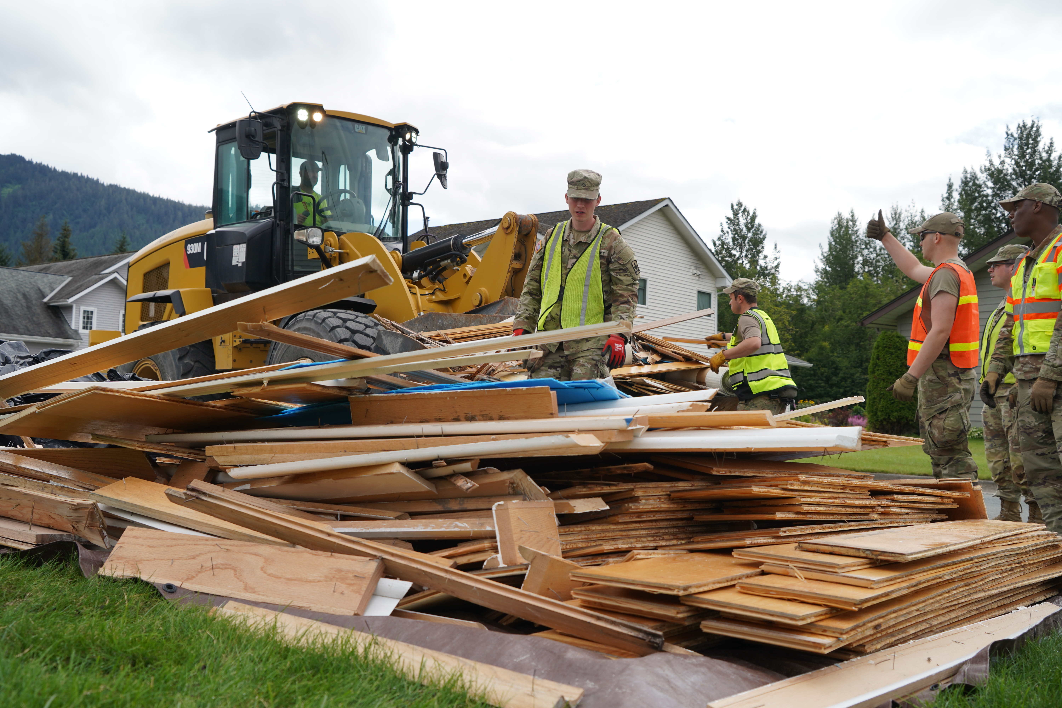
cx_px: 531
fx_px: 1062
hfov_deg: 53.1
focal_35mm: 36
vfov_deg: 36.9
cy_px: 354
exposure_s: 1/200
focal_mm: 36
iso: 100
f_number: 8
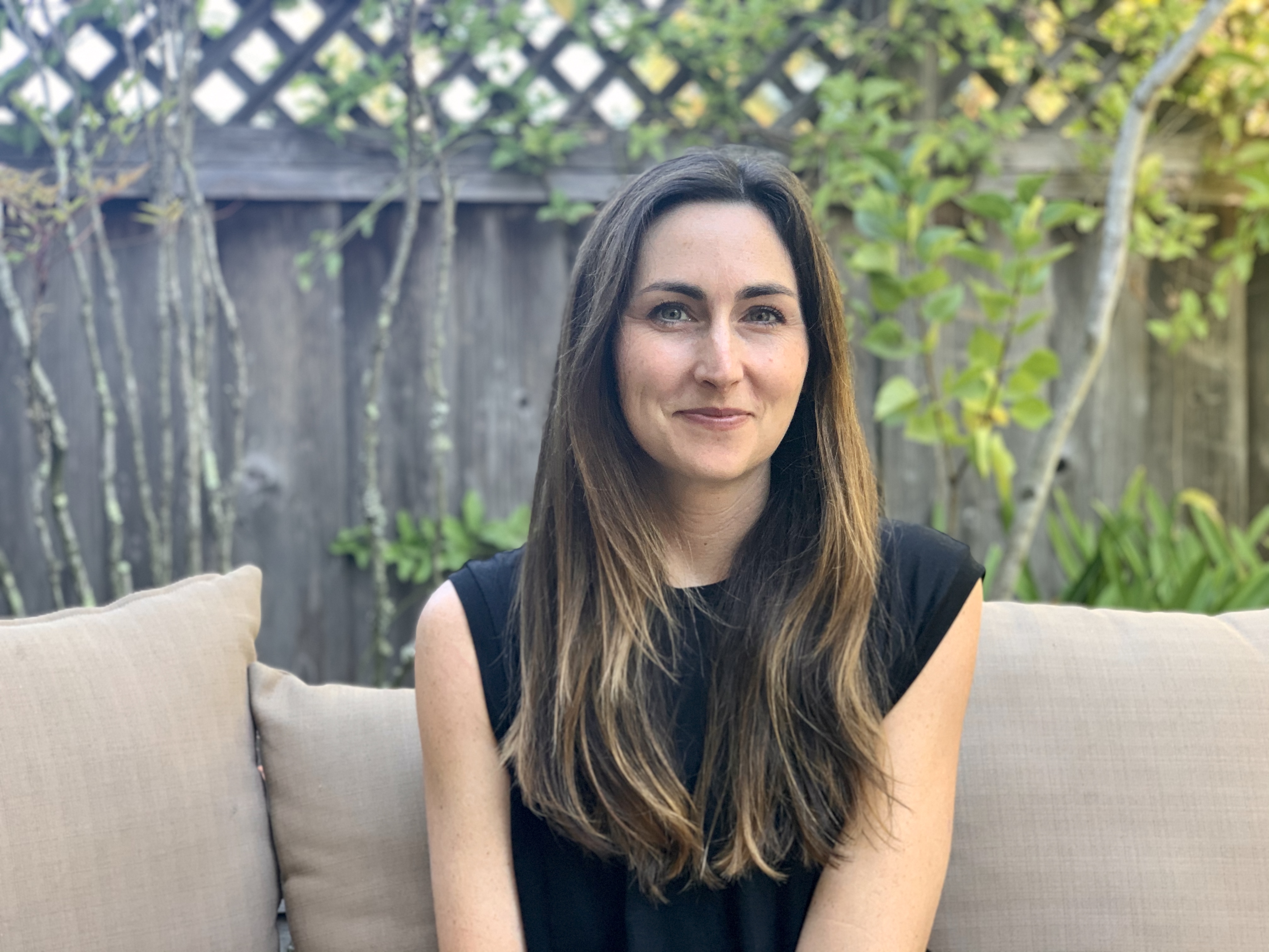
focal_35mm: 52
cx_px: 634
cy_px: 476
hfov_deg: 36.8
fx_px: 1906
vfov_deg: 28.0
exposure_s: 1/122
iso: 80
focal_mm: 6
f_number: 2.4
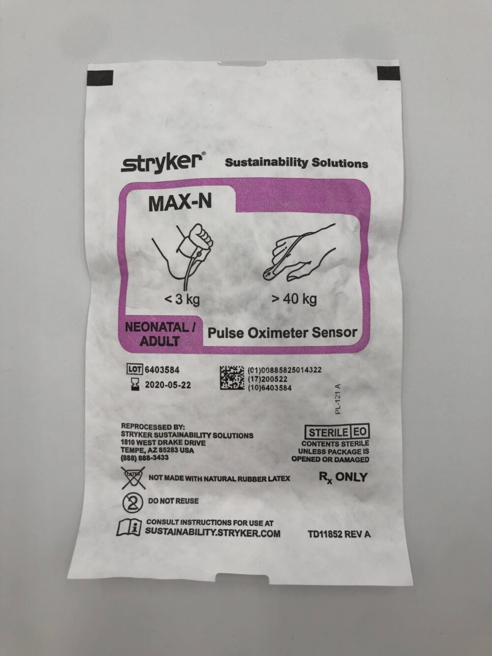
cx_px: 246
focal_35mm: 28
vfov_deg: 63.4
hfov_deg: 49.8
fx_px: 531
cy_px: 328
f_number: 1.8
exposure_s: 1/120
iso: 25
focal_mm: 3.99
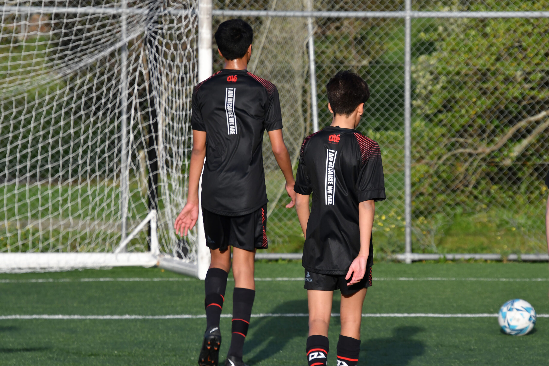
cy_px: 183
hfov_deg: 6.6
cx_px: 274
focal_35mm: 310
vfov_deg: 4.4
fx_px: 4727
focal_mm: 155
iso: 320
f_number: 5.6
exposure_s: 1/1250
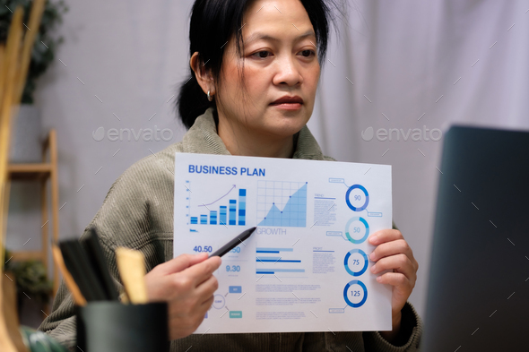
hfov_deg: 27.0
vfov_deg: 18.2
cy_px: 176
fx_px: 1102
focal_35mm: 75
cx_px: 264
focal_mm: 50
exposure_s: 1/120
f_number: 2.2
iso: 200
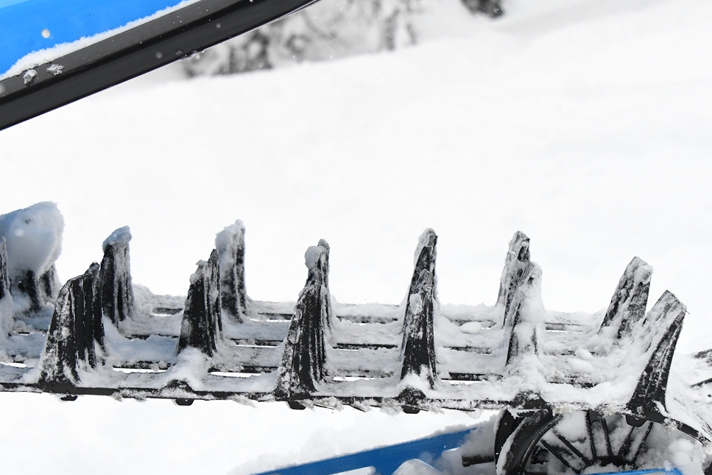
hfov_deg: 21.2
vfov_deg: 14.2
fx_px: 1899
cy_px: 359
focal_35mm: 96
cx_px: 424
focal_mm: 58
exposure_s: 1/1600
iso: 3200
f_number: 8
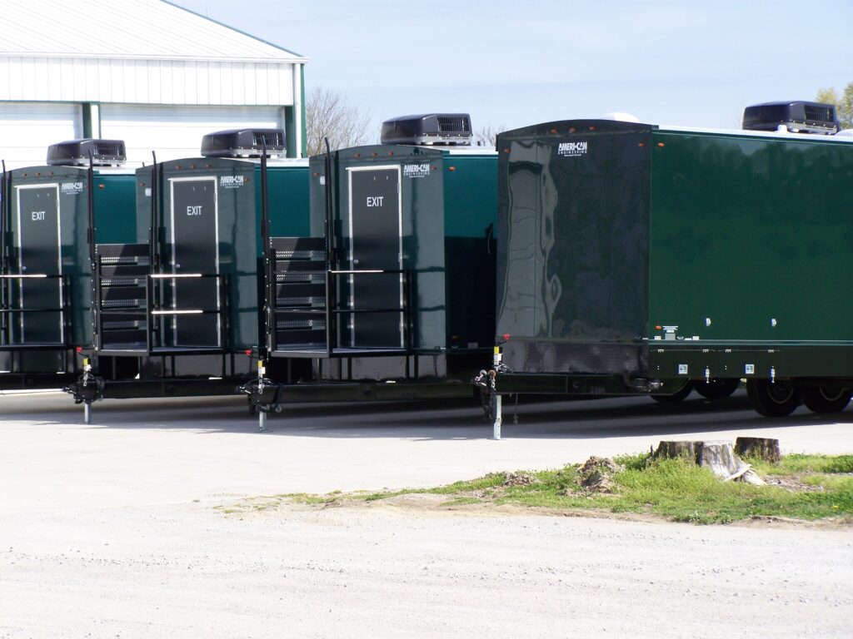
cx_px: 426
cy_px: 320
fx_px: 3154
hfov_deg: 15.4
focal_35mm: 128
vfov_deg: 11.6
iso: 64
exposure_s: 1/320
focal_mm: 21.2
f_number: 4.5
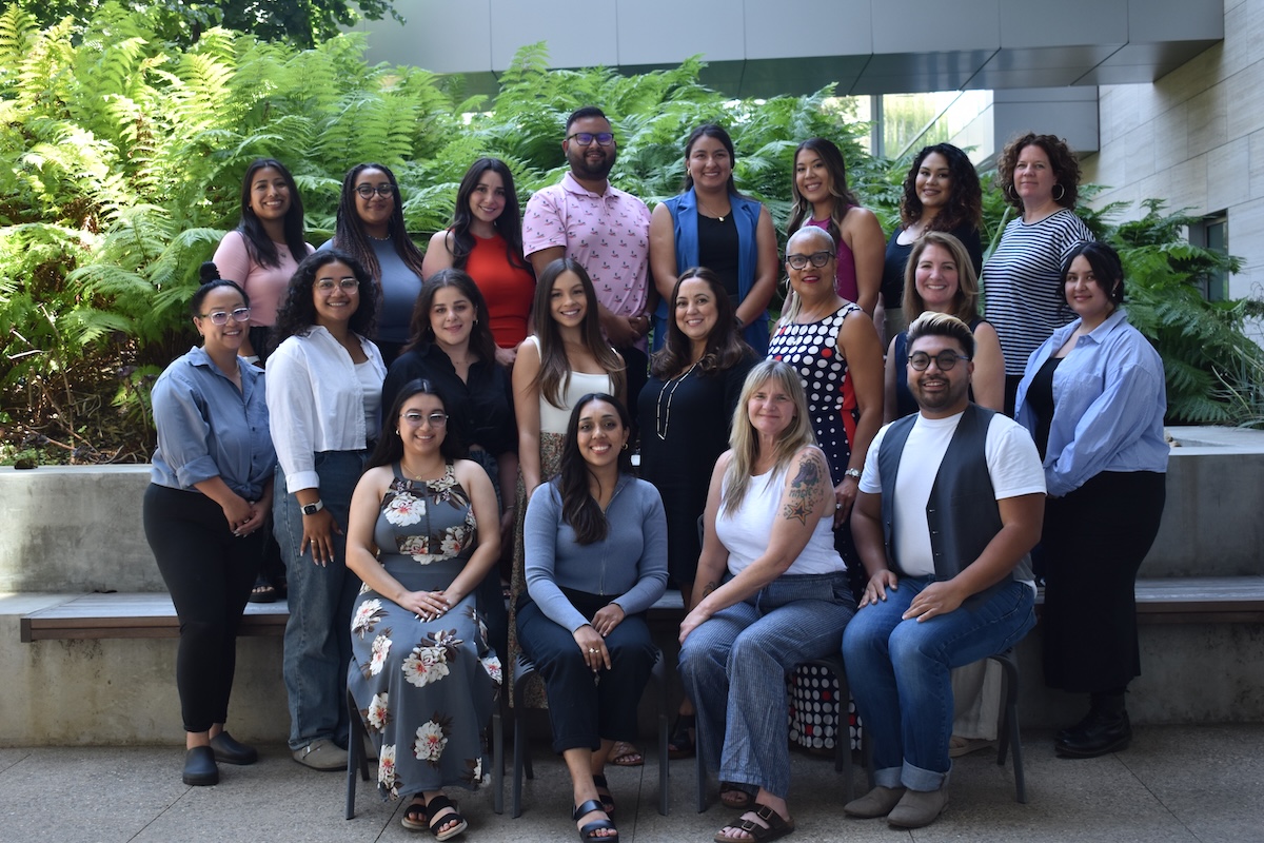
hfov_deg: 41.1
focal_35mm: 48
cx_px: 632
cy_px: 422
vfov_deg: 28.1
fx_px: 1685
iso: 400
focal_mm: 32
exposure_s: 1/160
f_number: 4.5
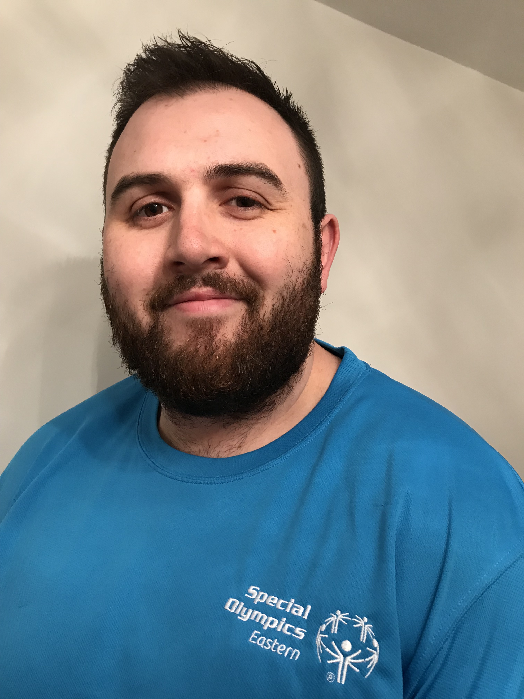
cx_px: 262
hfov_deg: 49.7
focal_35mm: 28
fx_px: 565
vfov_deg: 63.4
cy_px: 350
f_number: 1.8
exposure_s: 1/17
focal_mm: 3.99
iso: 40
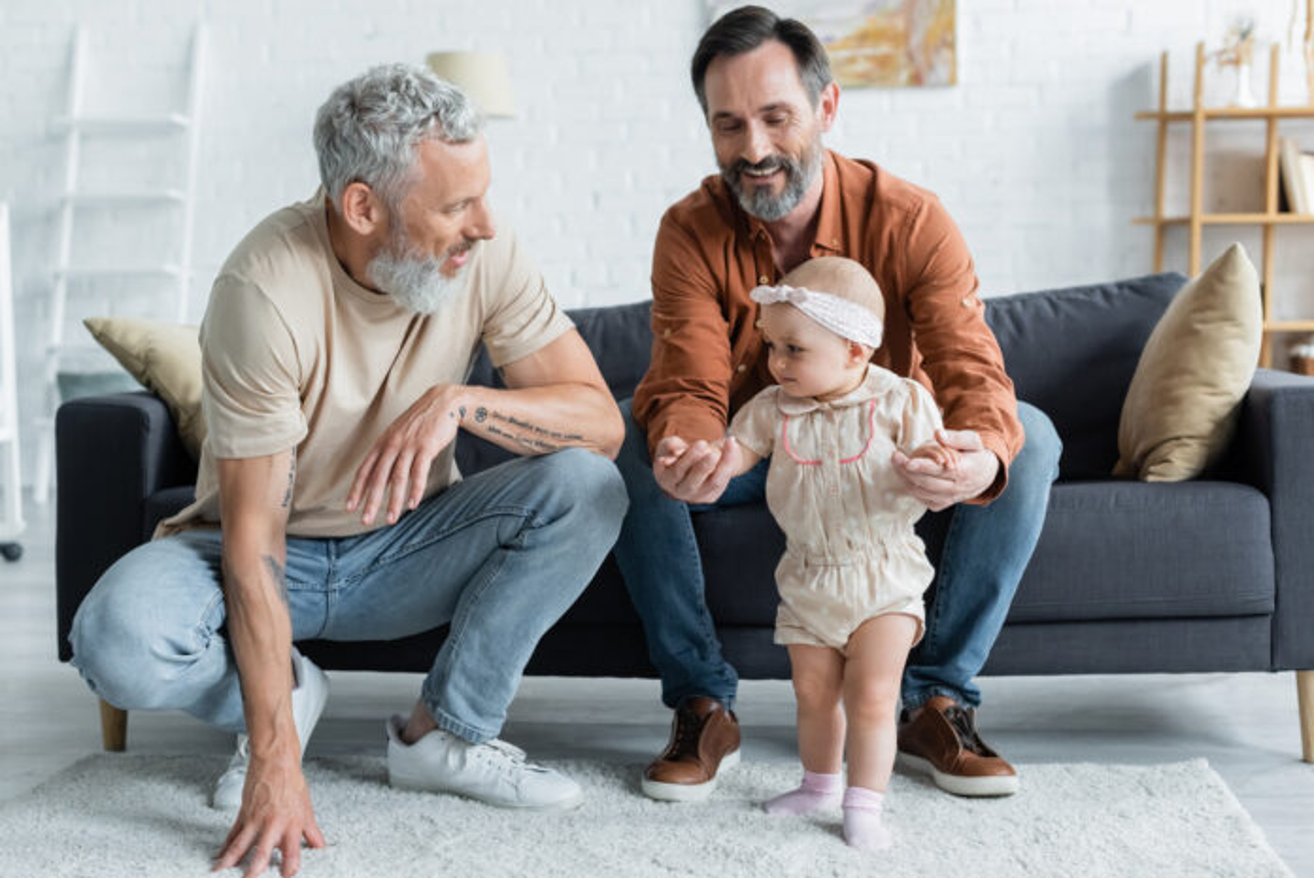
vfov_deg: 27.0
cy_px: 439
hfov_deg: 39.6
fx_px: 1826
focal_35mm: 50
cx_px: 657
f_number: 3.5
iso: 400
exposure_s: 1/200
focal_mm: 50
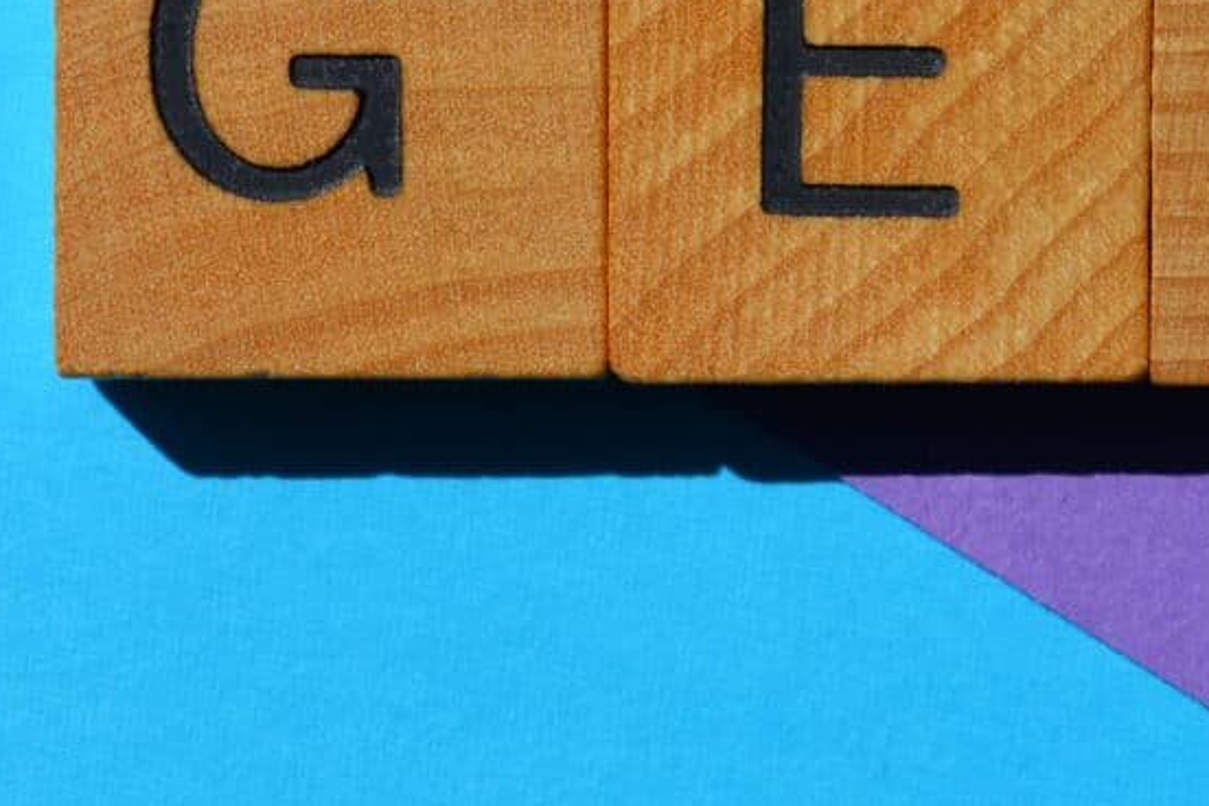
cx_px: 1270
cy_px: 42
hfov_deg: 12.1
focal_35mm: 167
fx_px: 5608
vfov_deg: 8.2
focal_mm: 40
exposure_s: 1/320
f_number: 9
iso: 100
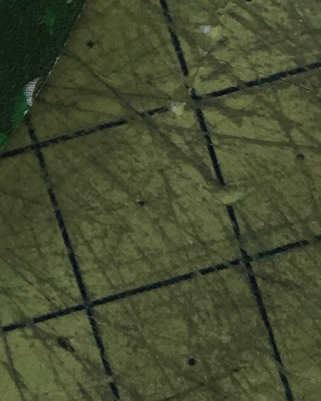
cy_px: -406
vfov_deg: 10.4
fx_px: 2030
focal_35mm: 171
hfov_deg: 8.0
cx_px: -568
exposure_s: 1/100
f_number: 2.2
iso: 25
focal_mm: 4.15
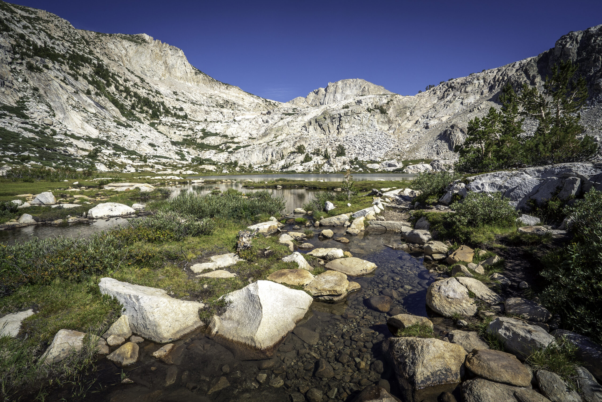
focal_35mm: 16
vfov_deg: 73.8
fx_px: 268
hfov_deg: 96.7
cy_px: 201
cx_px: 301
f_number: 16
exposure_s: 1/250
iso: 100
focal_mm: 16
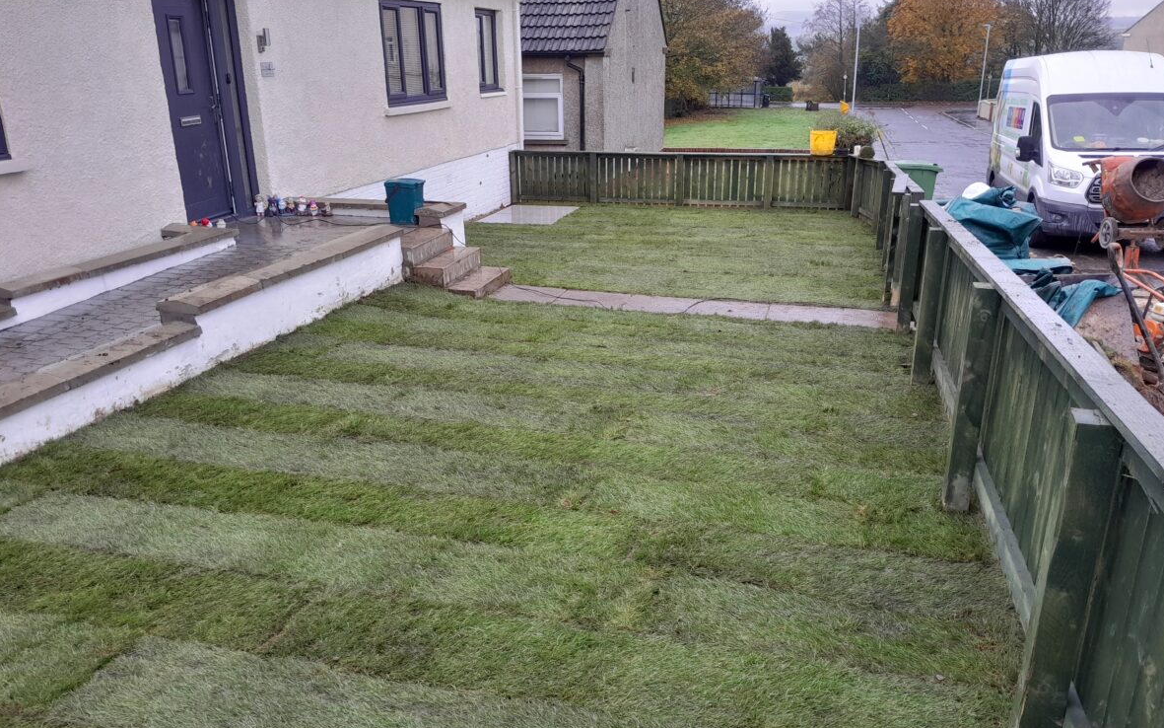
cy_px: 386
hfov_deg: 66.5
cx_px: 587
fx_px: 888
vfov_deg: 44.5
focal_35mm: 28
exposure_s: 1/100
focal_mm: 3.98
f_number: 1.8
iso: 40
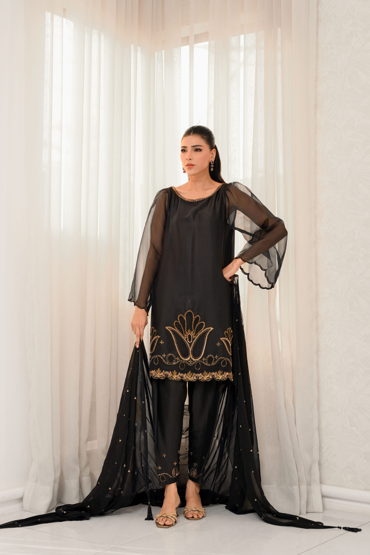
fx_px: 771
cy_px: 278
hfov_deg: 27.0
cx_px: 185
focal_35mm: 50
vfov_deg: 39.6
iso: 320
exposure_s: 1/200
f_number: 4
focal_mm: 50
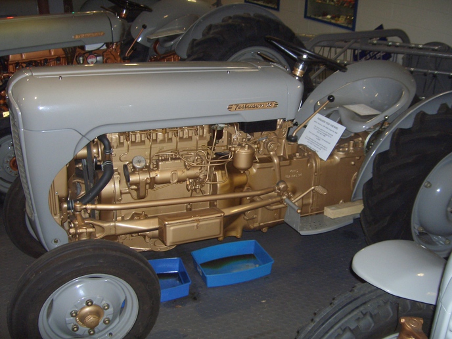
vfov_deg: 36.8
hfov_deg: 47.9
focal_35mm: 39
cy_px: 170
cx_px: 226
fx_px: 509
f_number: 2.8
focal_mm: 8
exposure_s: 1/60
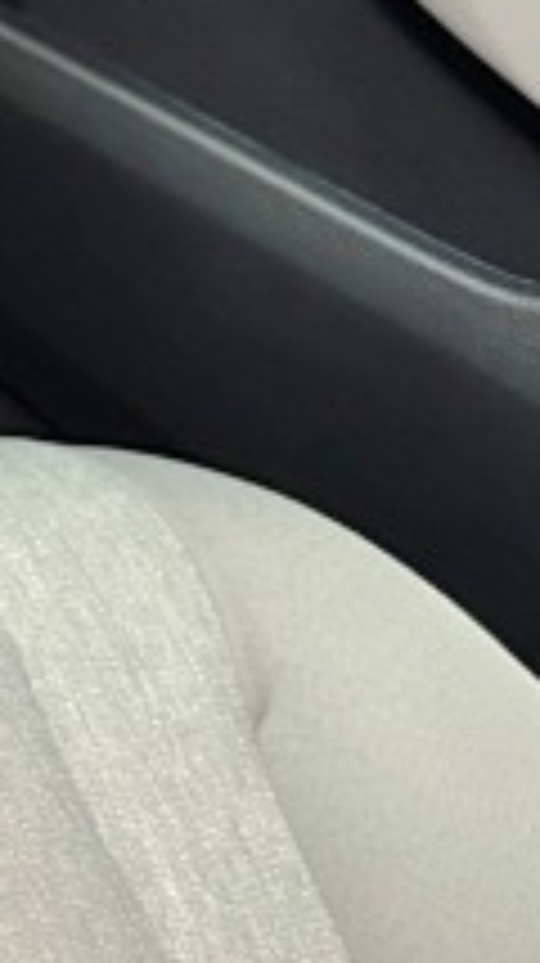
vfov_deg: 17.1
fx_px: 3189
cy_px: 256
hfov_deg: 7.3
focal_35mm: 125
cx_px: -1580
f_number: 1.78
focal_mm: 6.86
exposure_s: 1/40
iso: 640
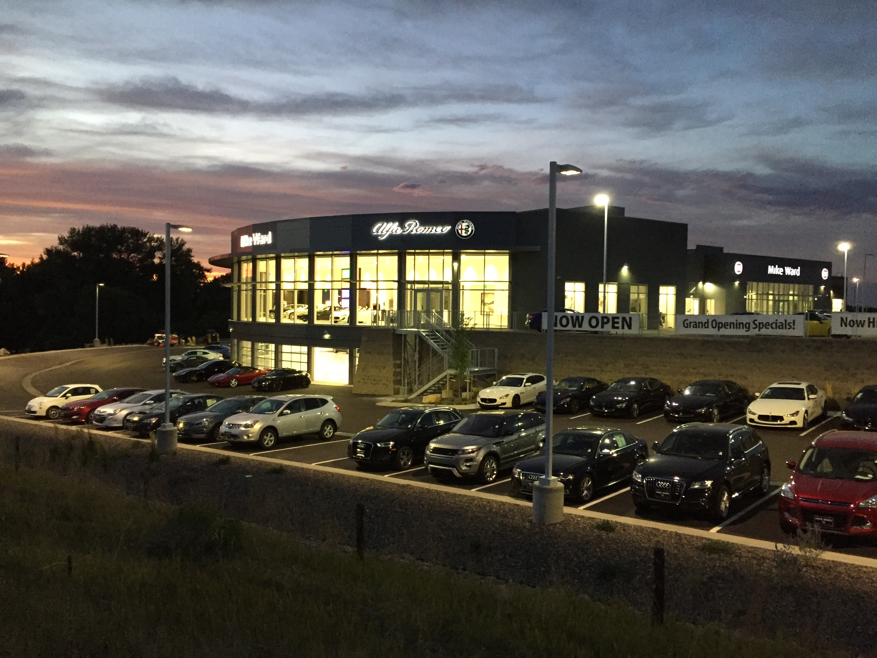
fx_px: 735
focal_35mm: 29
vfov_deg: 48.2
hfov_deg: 61.7
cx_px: 438
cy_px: 329
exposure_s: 1/30
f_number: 2.2
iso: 250
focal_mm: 4.15
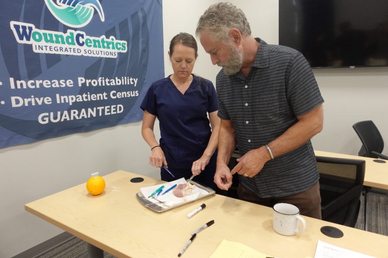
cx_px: 194
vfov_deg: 53.1
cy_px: 129
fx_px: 259
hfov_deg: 73.8
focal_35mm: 24
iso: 800
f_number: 2.2
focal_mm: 9.4
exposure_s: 1/200
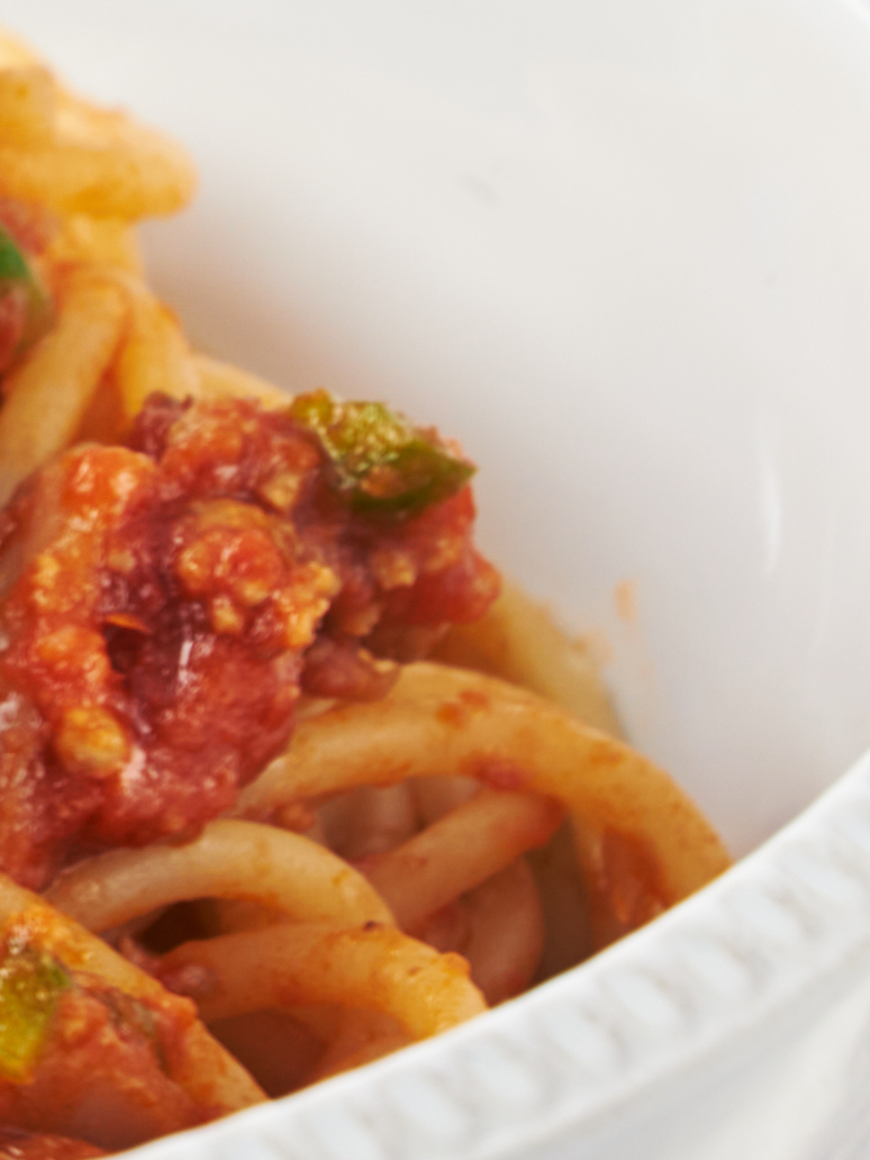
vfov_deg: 3.7
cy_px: 374
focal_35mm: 537
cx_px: -698
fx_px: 17987
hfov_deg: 2.8
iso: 100
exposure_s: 1/100
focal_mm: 65
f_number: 8
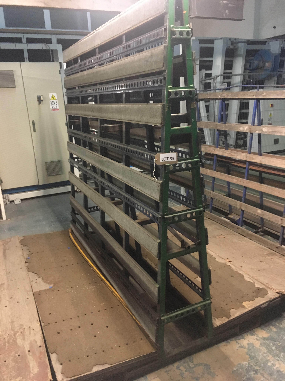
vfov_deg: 61.7
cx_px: 142
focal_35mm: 29
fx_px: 318
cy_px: 190
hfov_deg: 48.2
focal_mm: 4.15
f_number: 2.2
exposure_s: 1/17
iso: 400
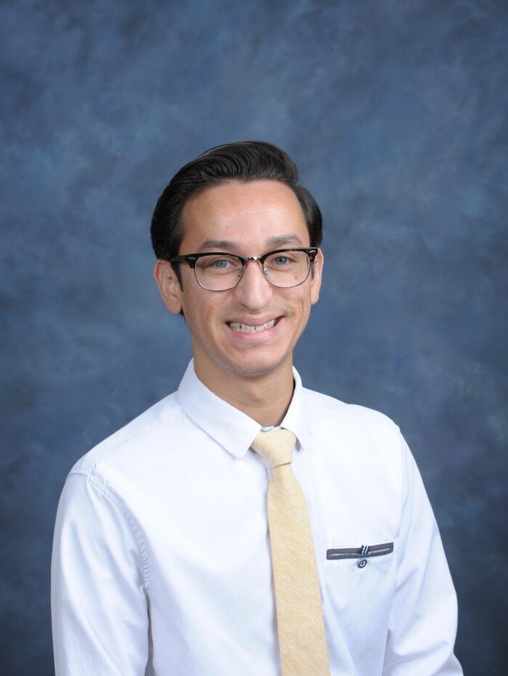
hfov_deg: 13.6
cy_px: 366
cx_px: 254
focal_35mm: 109
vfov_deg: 18.0
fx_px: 2131
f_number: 9
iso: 200
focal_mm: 100
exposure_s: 1/160
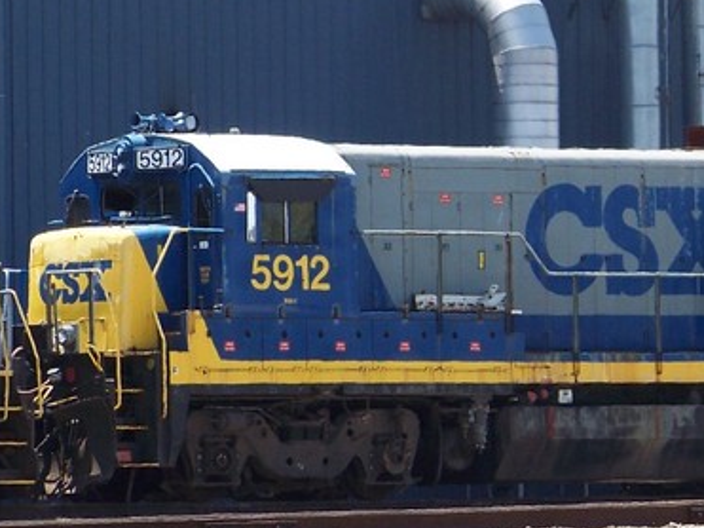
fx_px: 10348
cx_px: 607
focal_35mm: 509
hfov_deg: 3.9
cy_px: 285
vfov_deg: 2.9
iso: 100
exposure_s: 1/640
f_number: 3.6
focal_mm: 35.7
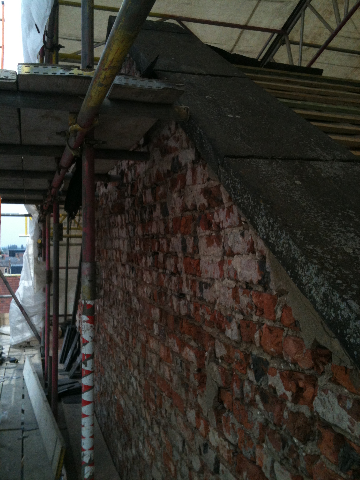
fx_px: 485
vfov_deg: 52.6
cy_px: 240
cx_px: 180
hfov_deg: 40.7
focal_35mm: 35
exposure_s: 1/599
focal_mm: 3.85
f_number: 2.8
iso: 64
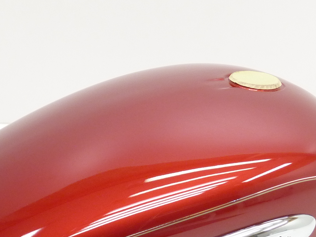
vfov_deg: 10.7
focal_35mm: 138
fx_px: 1260
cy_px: 133
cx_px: 131
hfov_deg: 14.3
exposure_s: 1/40
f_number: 3.9
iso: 200
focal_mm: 9.7
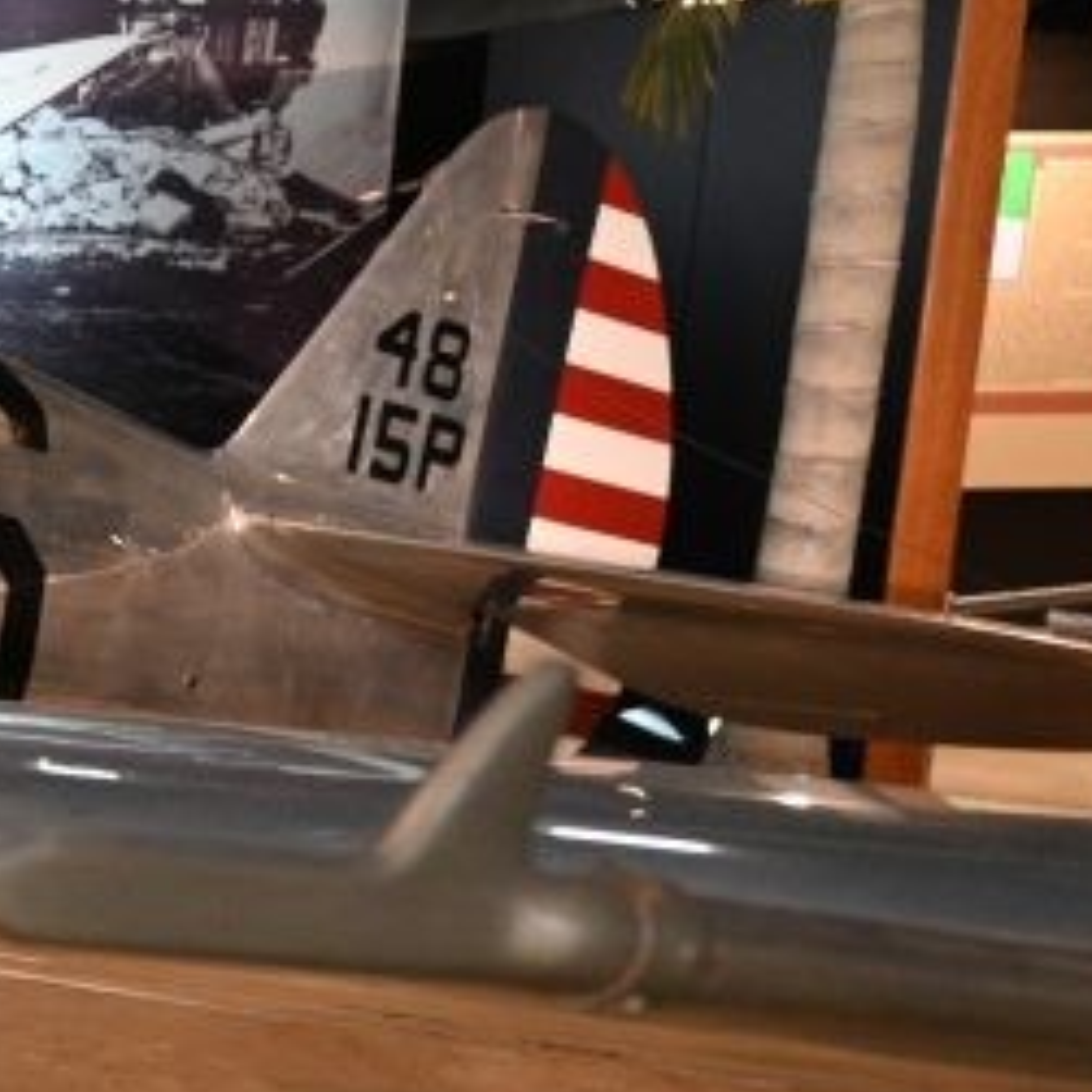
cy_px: 846
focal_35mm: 83
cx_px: -1009
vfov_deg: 20.7
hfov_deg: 16.5
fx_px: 2962
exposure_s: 1/125
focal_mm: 24
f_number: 4
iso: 3200
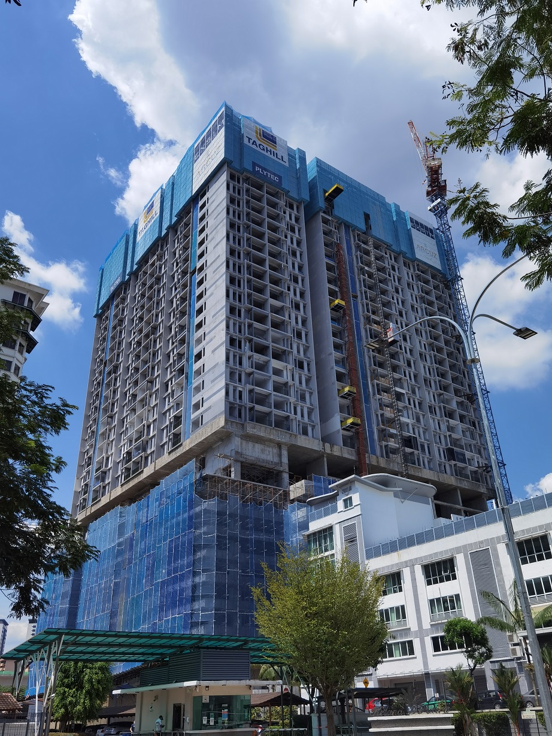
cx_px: 276
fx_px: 616
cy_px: 368
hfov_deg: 48.2
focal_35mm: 29
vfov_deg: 61.7
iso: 50
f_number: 1.9
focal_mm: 6.71
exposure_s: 1/8197
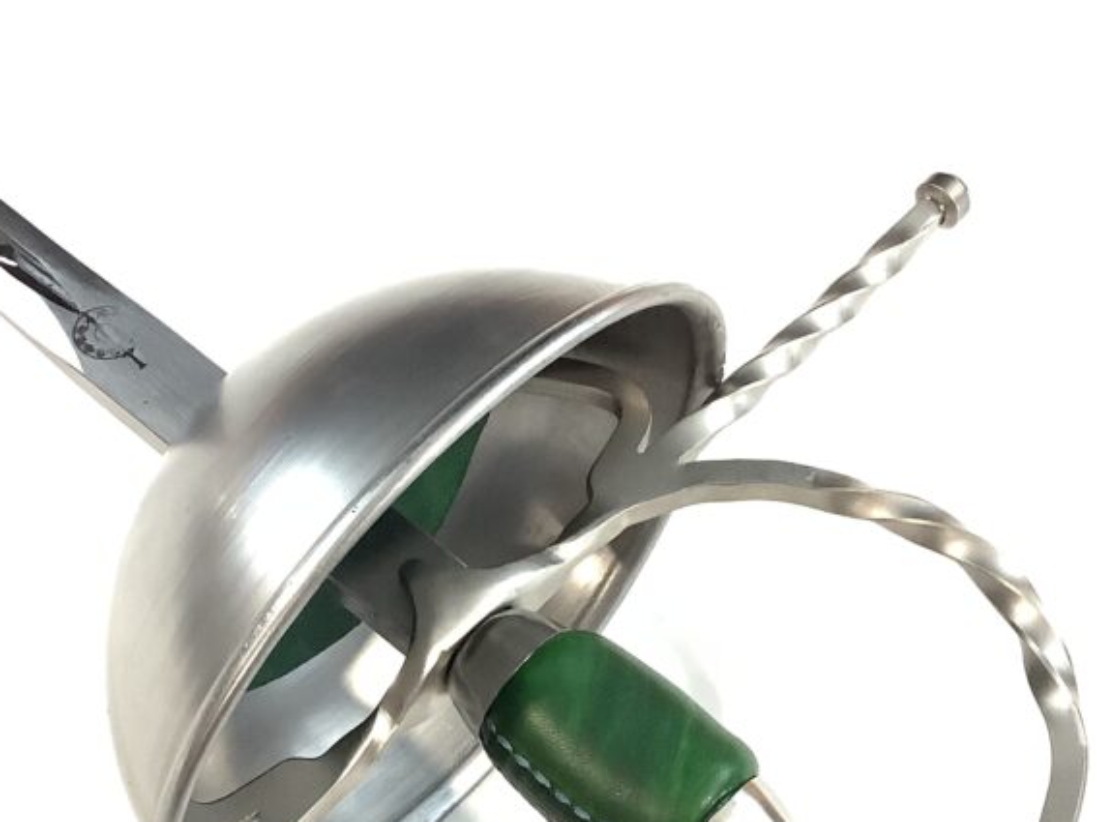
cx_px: 499
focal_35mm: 56
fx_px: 1774
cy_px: 689
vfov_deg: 25.5
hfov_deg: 34.3
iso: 250
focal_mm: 3.3
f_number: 2.4
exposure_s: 1/60
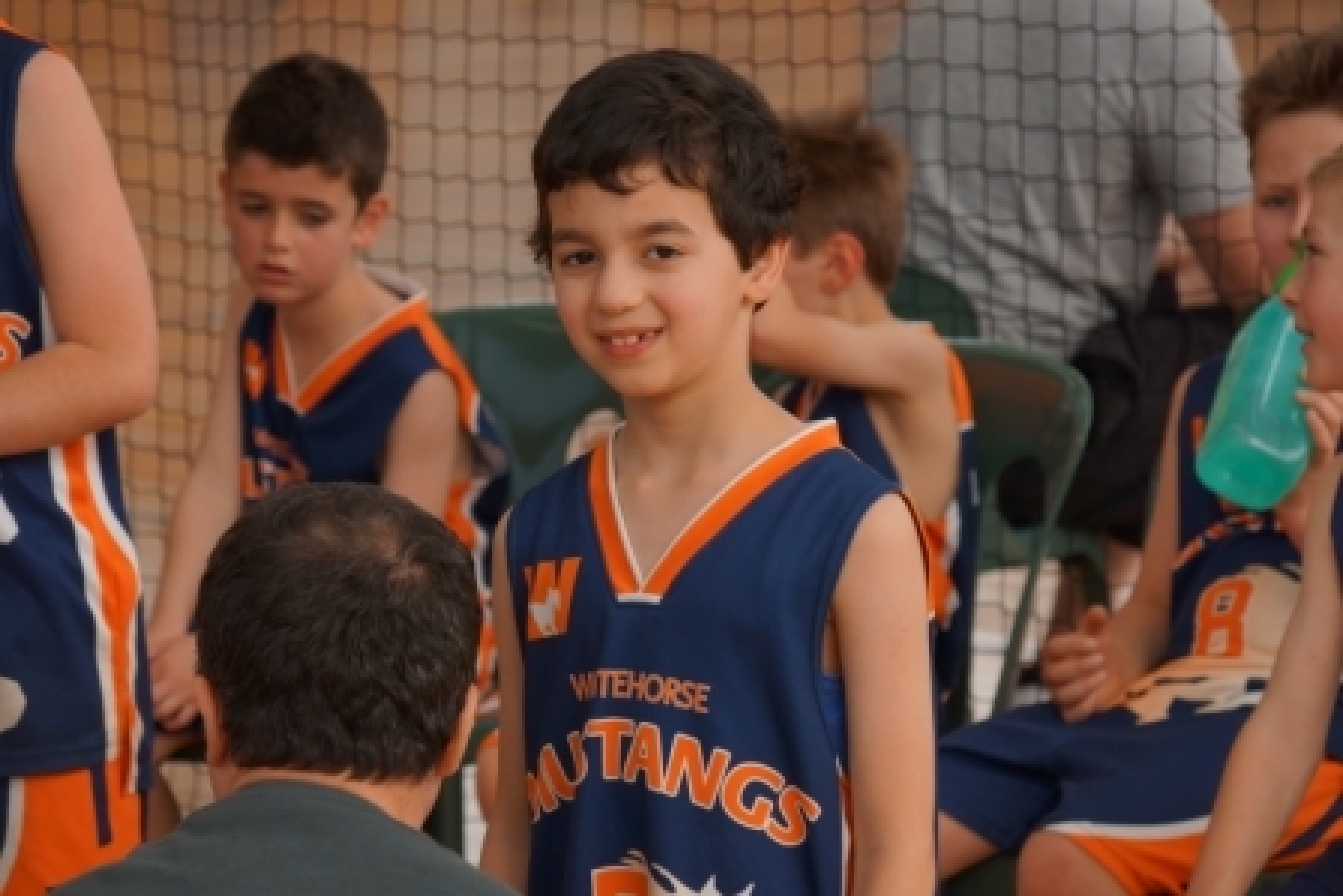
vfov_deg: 8.7
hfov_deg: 13.0
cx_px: 672
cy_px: 448
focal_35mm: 158
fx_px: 5877
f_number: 5.6
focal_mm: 105
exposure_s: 1/200
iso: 200
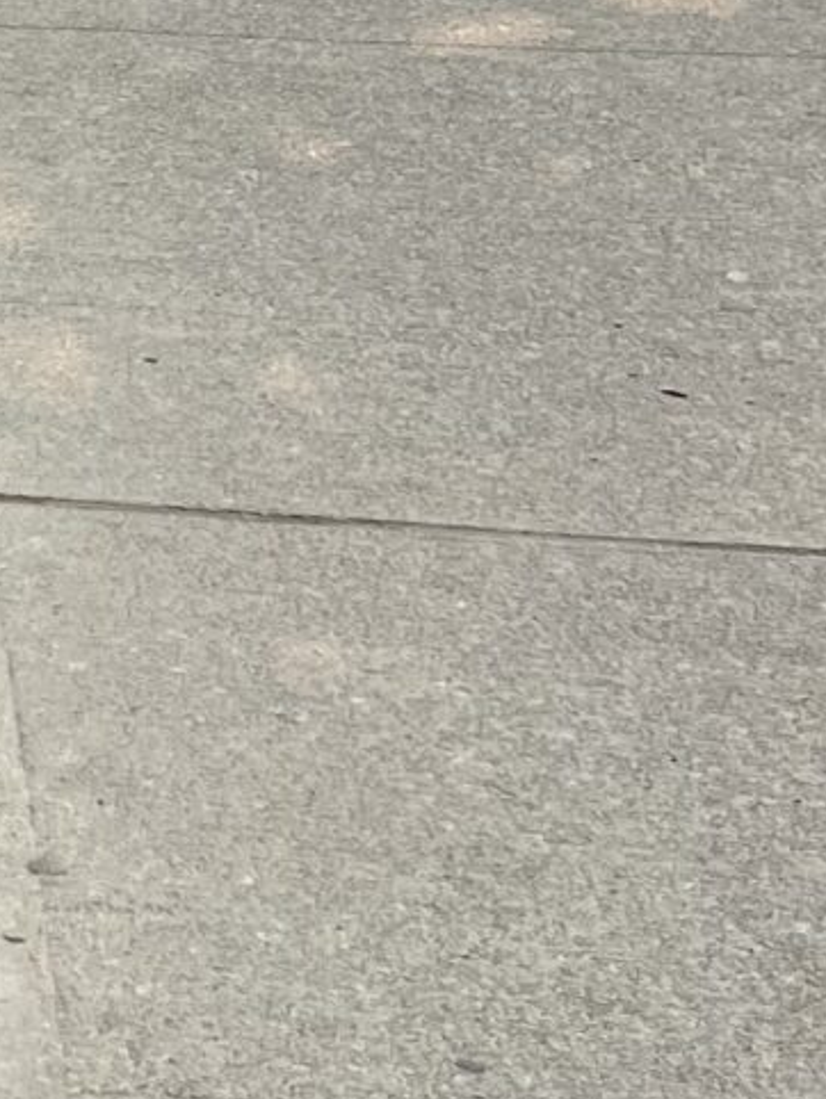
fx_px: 4387
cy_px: -1366
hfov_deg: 9.6
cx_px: -1145
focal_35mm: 138
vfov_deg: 12.0
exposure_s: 1/1536
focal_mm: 5.1
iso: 50
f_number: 1.6
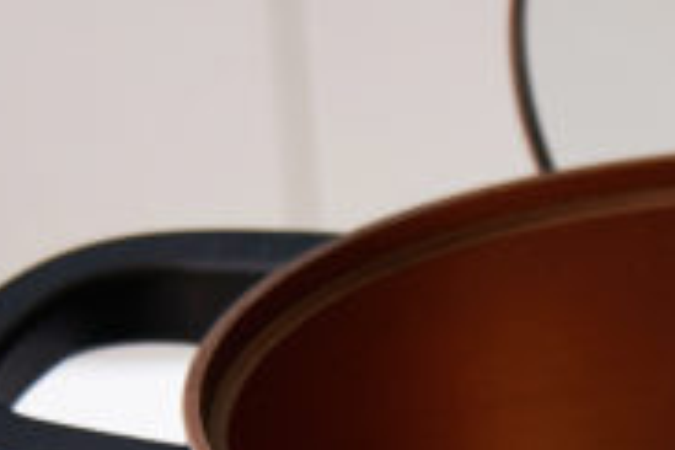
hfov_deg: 9.4
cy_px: 813
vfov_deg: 6.3
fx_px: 3993
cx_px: 981
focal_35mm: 213
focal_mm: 38
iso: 200
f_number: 3.4
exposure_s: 1/60
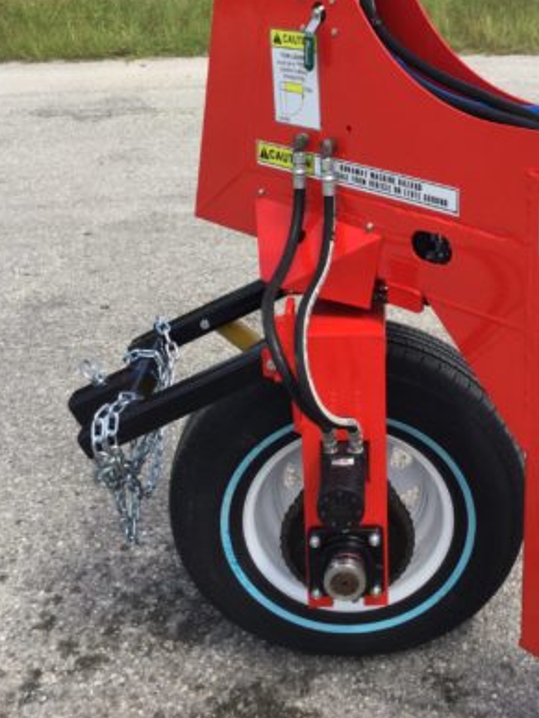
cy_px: 218
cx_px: 393
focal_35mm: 48
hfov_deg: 29.9
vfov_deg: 39.0
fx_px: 997
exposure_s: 1/595
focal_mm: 3.3
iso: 25
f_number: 2.4
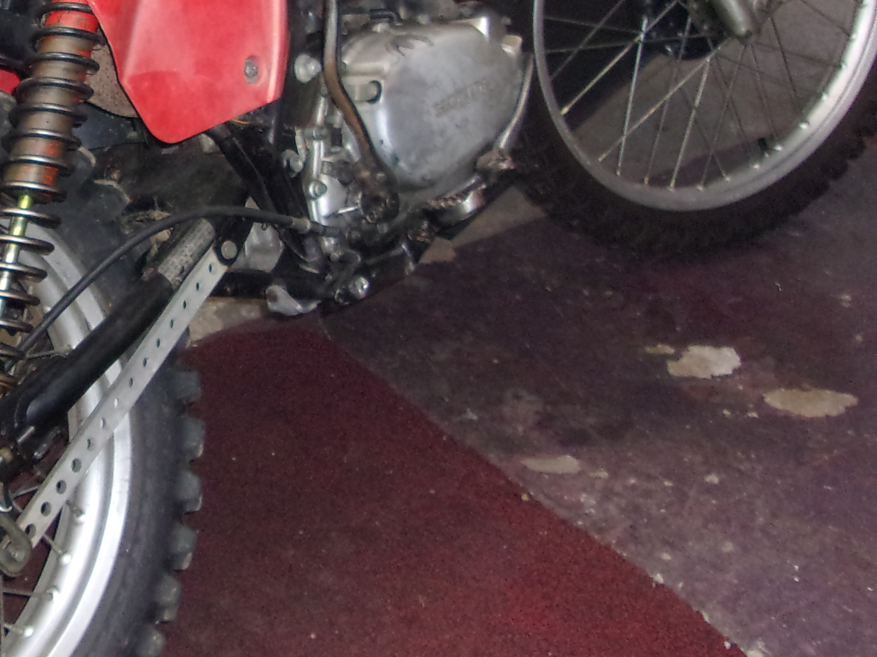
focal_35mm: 63
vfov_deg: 22.6
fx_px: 1596
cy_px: 39
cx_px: 73
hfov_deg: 29.4
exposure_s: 1/34
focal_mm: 4.9
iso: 200
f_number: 3
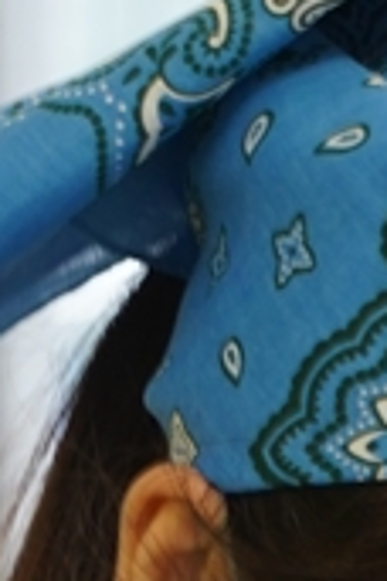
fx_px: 12657
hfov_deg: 1.7
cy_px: 1892
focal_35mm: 785
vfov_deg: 2.6
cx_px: 840
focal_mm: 105
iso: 800
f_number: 4
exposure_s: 1/125
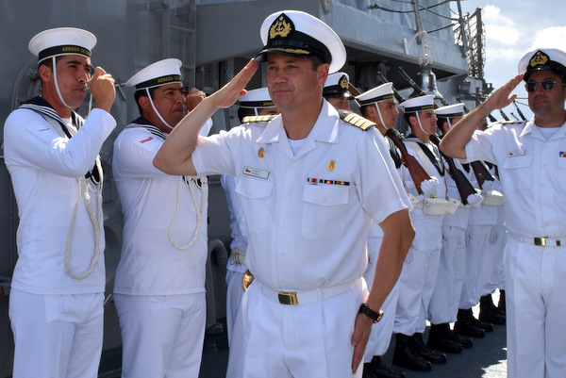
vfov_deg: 48.0
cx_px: 283
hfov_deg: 67.3
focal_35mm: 27
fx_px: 425
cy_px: 189
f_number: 11
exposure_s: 1/500
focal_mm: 18
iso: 200
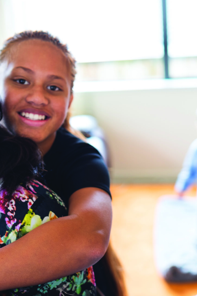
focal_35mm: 70
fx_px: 575
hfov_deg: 19.4
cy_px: 171
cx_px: 115
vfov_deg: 28.8
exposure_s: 1/40
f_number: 2
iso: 400
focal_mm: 35
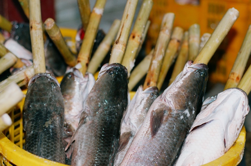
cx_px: 126
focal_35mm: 75
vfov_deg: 18.1
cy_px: 83
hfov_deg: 27.0
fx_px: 522
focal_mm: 50
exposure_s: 1/60
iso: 400
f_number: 2.8
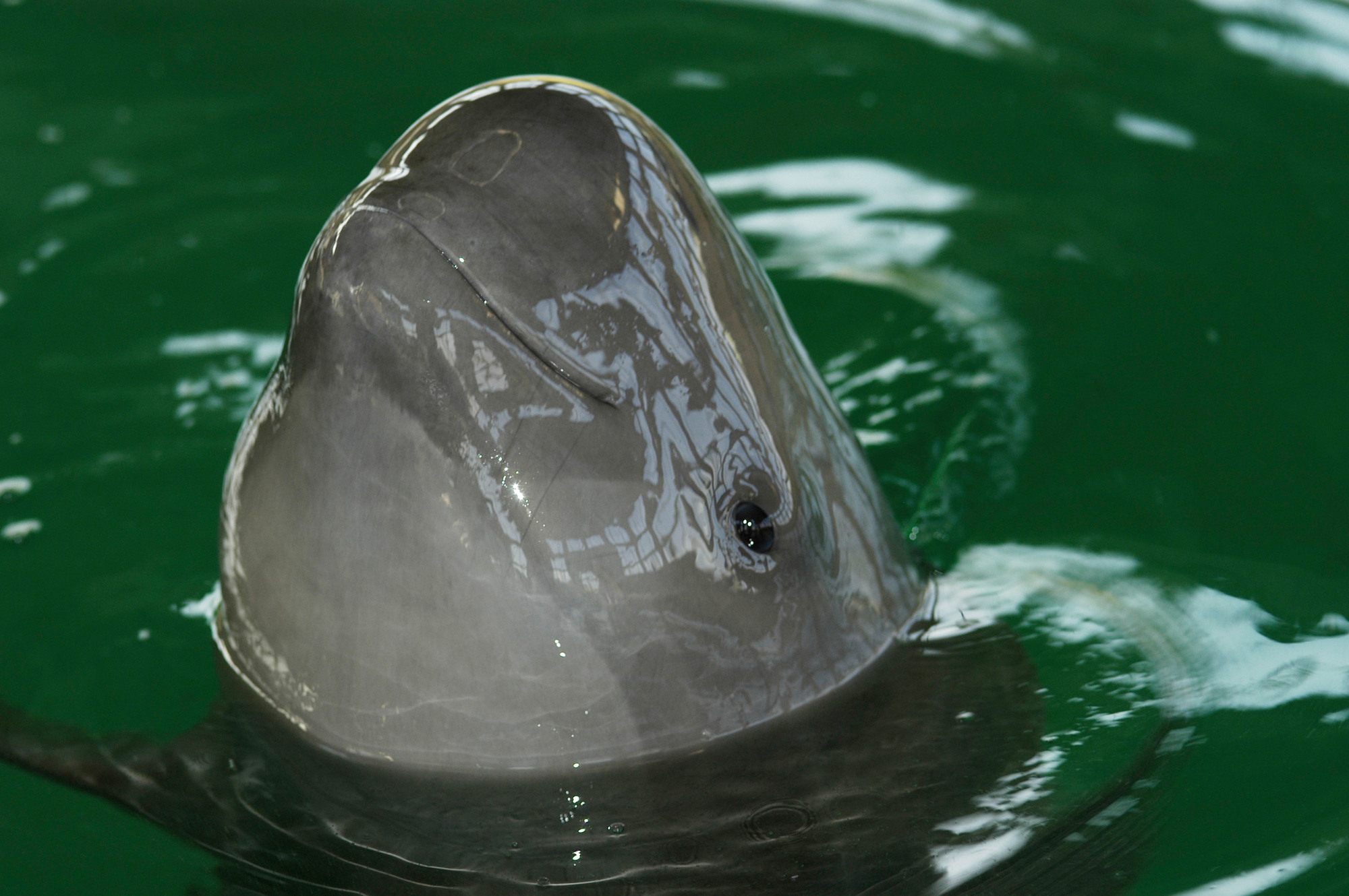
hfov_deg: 13.1
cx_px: 674
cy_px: 448
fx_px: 5897
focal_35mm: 158
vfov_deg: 8.7
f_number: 5.6
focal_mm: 105
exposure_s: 1/60
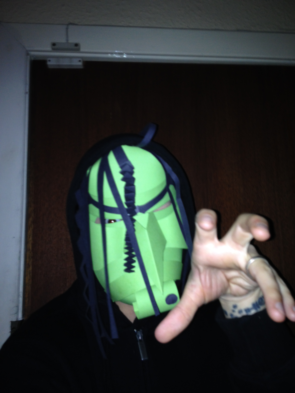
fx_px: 398
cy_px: 196
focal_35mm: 35
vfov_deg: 52.6
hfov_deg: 40.7
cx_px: 148
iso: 80
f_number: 2.4
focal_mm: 4.28
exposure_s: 1/16
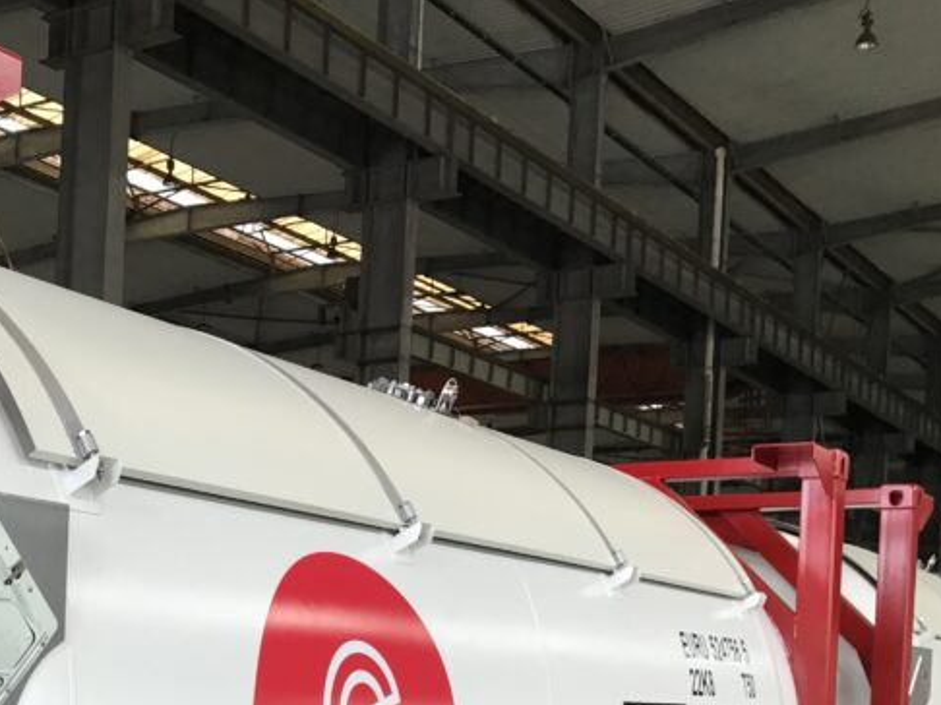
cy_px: 738
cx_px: 81
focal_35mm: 59
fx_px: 1603
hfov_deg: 31.1
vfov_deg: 23.5
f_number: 1.8
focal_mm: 3.99
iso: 40
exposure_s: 1/120
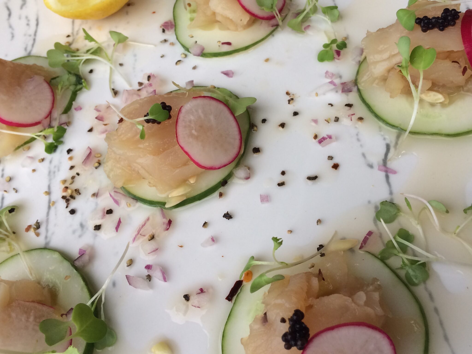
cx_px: 236
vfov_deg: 48.2
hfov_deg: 61.7
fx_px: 395
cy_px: 177
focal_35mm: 29
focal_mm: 4.15
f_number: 2.2
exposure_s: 1/33
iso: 32
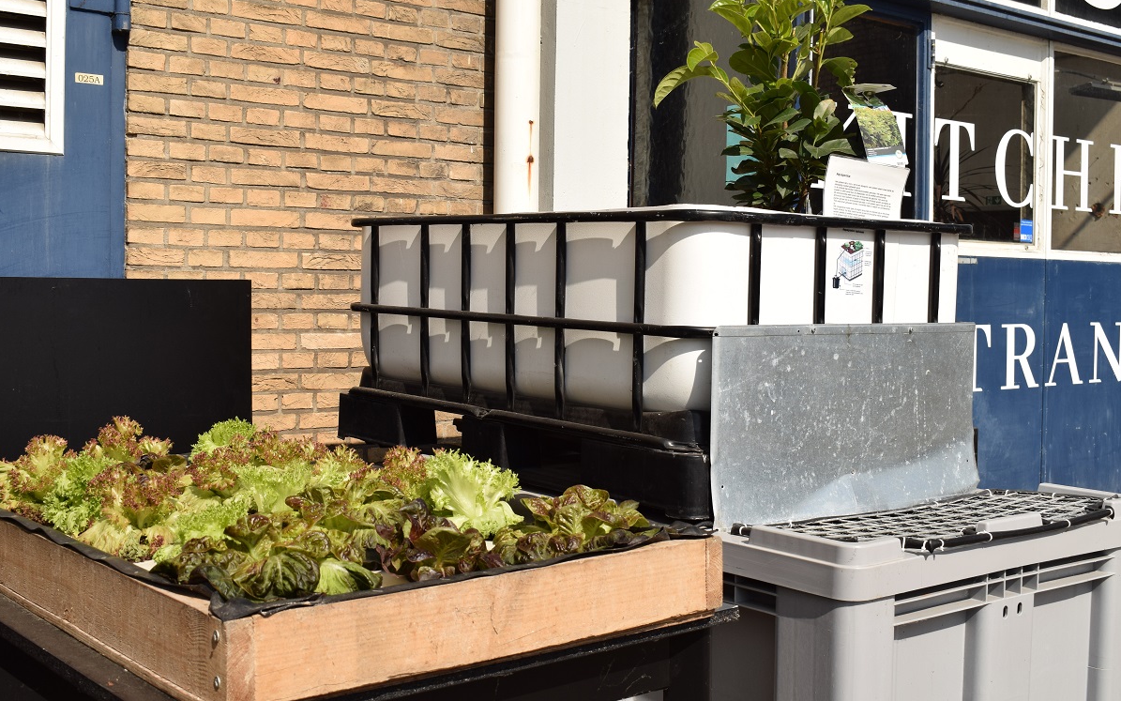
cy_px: 356
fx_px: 1360
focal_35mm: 45
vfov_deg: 28.9
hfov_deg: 44.8
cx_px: 559
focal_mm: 29
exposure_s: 1/500
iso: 200
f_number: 9
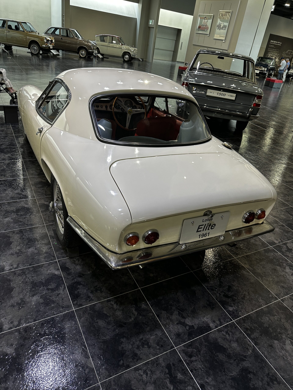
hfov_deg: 56.8
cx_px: 146
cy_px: 195
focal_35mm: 24
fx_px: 271
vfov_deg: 71.6
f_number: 1.78
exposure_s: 1/120
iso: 125
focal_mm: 6.86
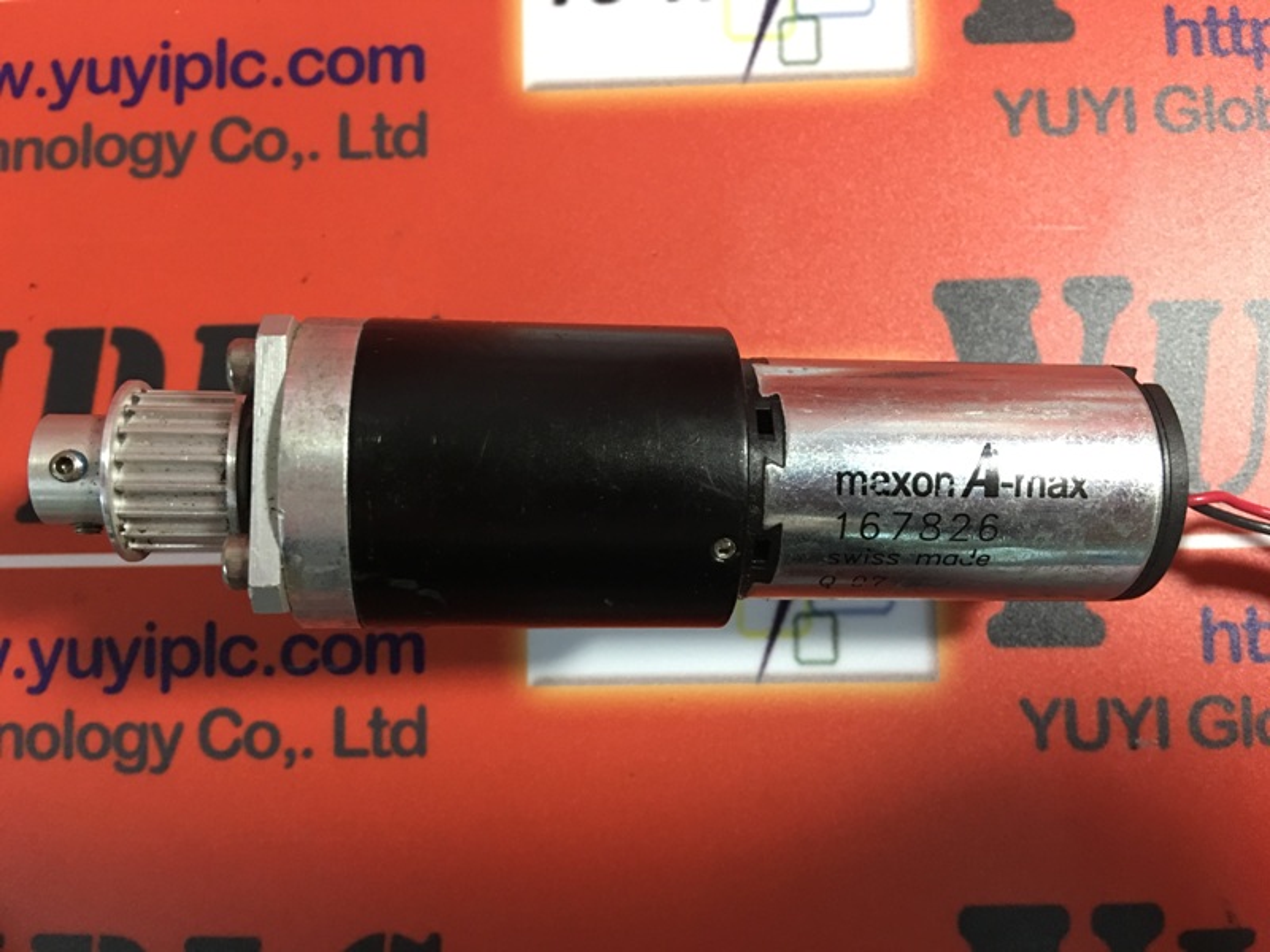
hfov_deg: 61.7
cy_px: 476
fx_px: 1064
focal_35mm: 29
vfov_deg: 48.2
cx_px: 635
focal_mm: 4.15
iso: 100
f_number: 2.2
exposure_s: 1/10
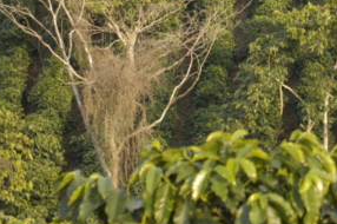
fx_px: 2917
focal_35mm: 312
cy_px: -136
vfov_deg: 4.4
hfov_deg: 6.5
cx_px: 509
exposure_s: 1/180
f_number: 5
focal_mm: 58
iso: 200
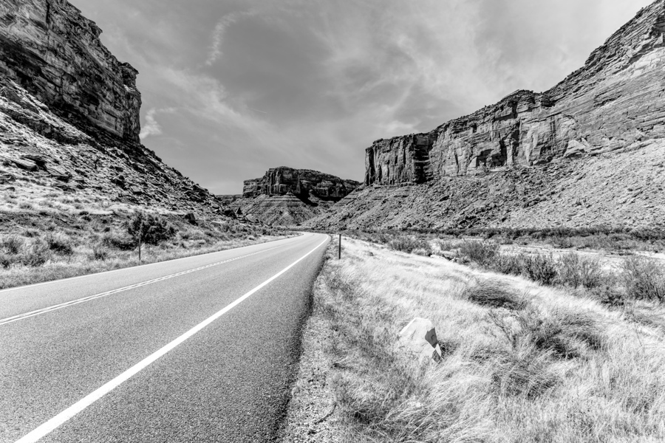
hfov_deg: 101.5
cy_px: 222
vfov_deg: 78.5
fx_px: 272
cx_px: 332
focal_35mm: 15
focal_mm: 14.7
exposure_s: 1/160
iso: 100
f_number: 16
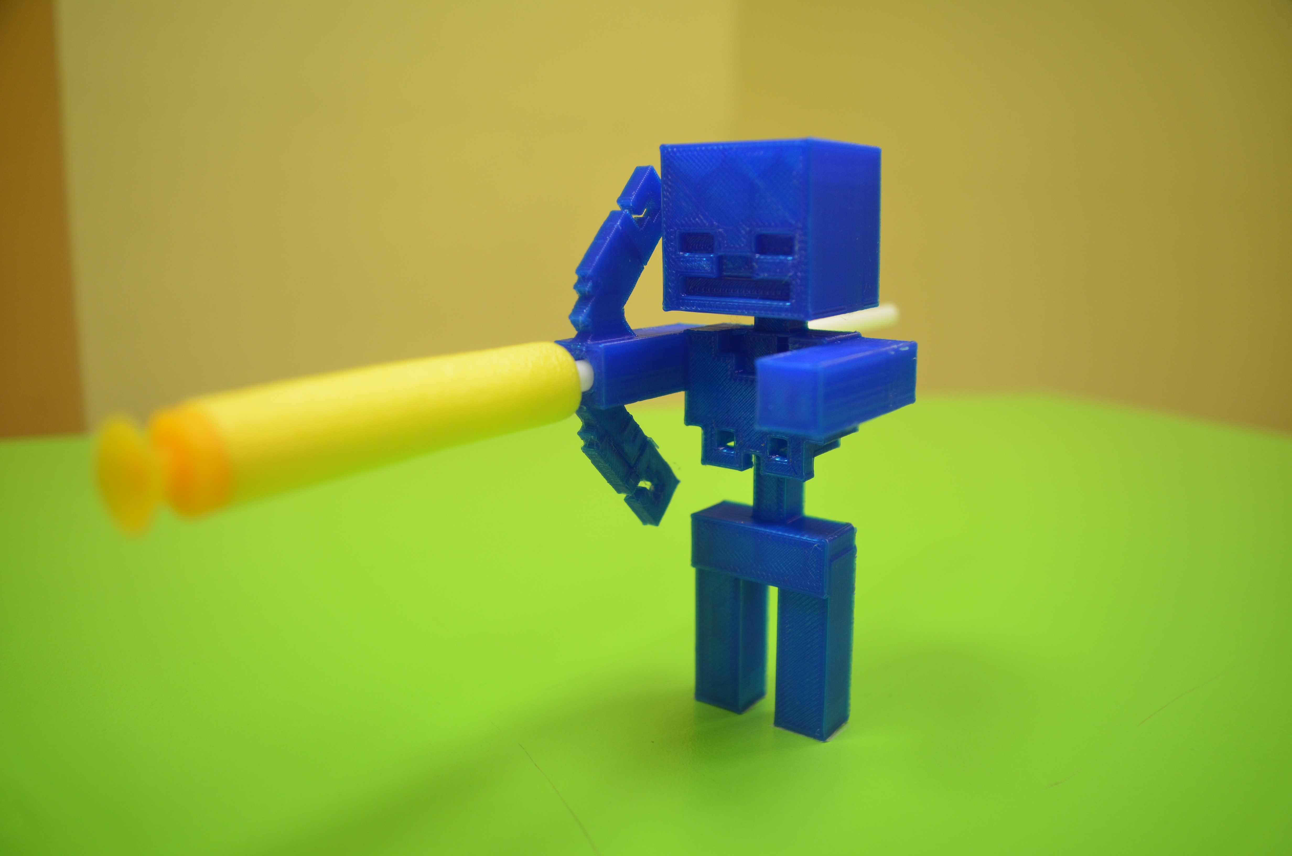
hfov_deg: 67.5
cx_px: 646
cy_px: 428
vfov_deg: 47.7
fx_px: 967
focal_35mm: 27
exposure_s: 1/60
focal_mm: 18
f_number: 4
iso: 450
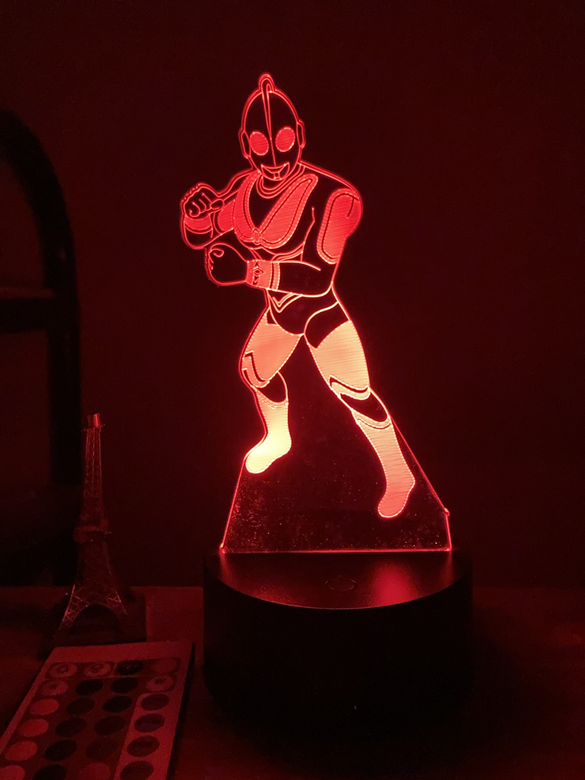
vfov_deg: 63.4
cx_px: 292
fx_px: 631
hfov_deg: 49.7
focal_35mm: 28
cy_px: 390
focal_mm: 3.99
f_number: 1.8
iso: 2000
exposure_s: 1/4
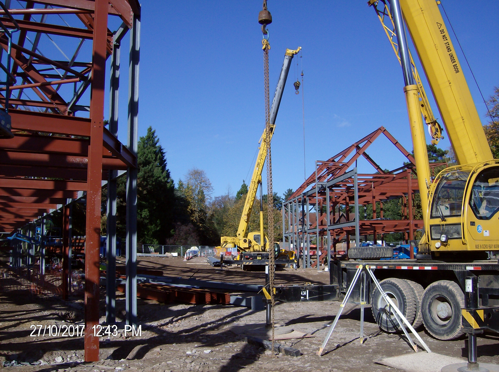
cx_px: 250
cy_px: 186
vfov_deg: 39.5
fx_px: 518
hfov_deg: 51.5
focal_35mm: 36
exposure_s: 1/1080
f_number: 4.7
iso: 100
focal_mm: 6
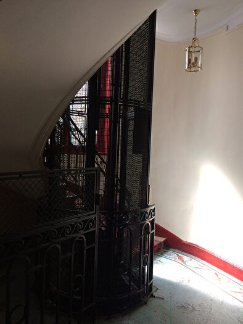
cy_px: 162
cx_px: 122
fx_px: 271
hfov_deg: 48.2
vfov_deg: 61.6
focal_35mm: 29
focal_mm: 4.15
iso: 50
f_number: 2.2
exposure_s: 1/33
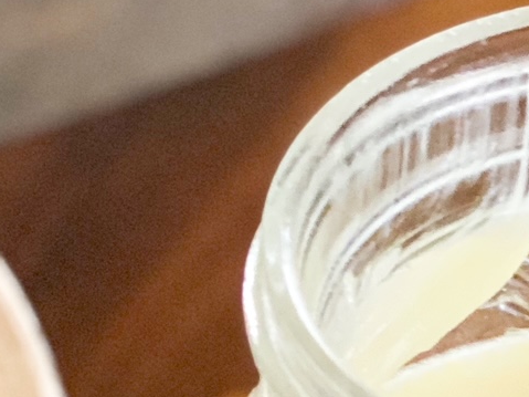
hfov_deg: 9.0
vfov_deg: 6.6
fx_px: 3346
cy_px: 715
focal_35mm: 219
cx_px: 77
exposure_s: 1/25
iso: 400
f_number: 2
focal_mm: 6
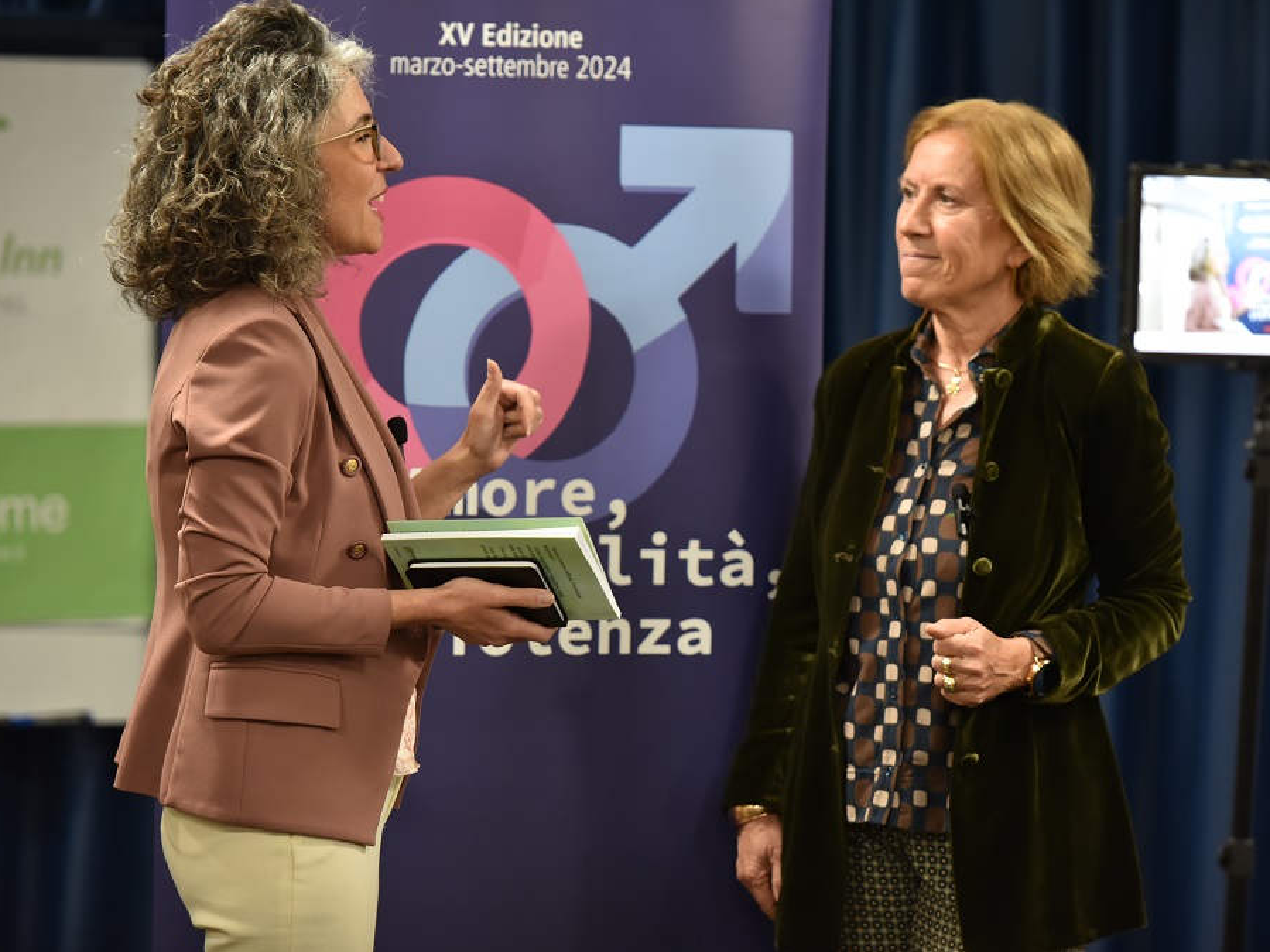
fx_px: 6383
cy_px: 476
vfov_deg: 8.5
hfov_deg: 11.4
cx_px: 711
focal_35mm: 174
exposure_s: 1/125
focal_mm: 160
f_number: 3.2
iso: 2000
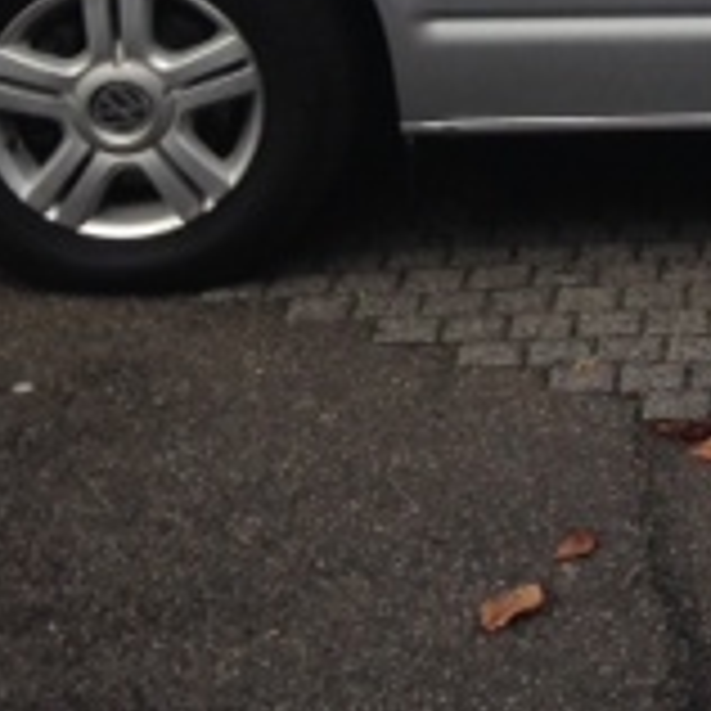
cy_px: -288
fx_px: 2742
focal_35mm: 118
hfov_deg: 13.9
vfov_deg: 14.0
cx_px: 1062
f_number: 2.4
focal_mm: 4.12
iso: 50
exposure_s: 1/144
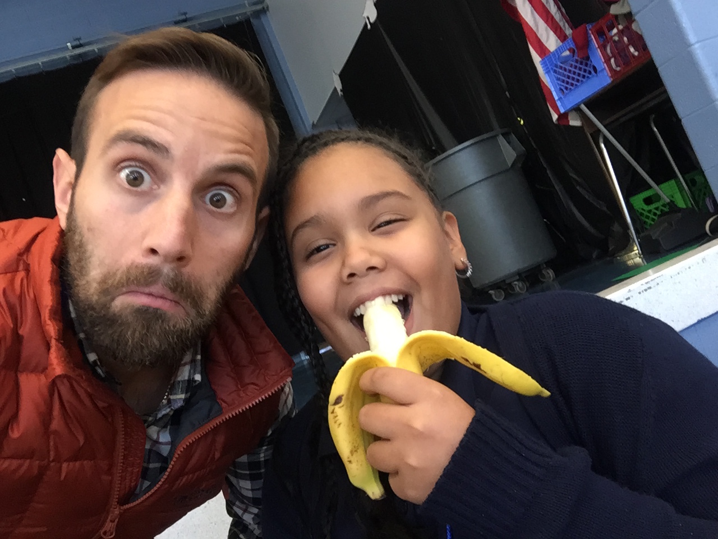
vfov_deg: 45.4
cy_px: 270
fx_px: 643
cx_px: 359
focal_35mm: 31
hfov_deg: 58.4
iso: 125
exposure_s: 1/30
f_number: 2.2
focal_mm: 2.65
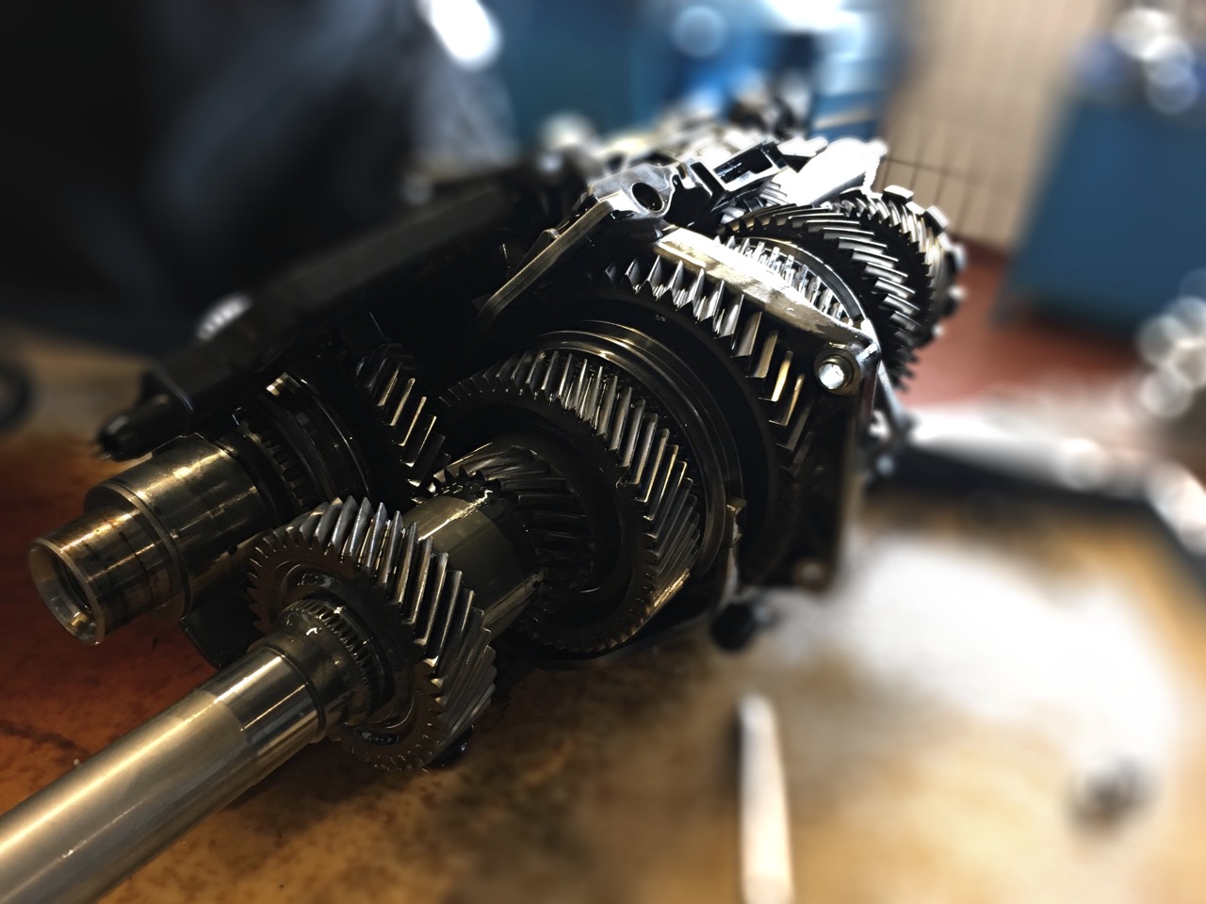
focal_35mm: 29
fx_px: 1010
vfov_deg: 48.2
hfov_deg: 61.7
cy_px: 452
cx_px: 603
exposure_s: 1/33
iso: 125
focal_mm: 4.15
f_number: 2.2
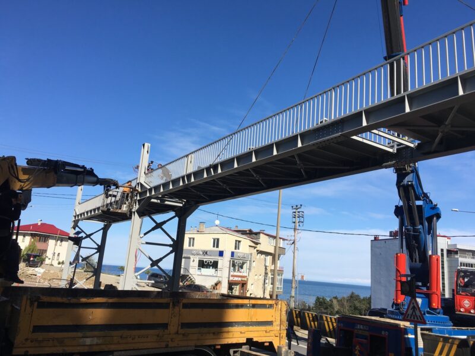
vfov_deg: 48.2
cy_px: 178
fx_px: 398
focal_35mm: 29
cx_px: 238
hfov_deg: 61.7
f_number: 2.2
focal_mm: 4.15
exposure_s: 1/1876
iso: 25
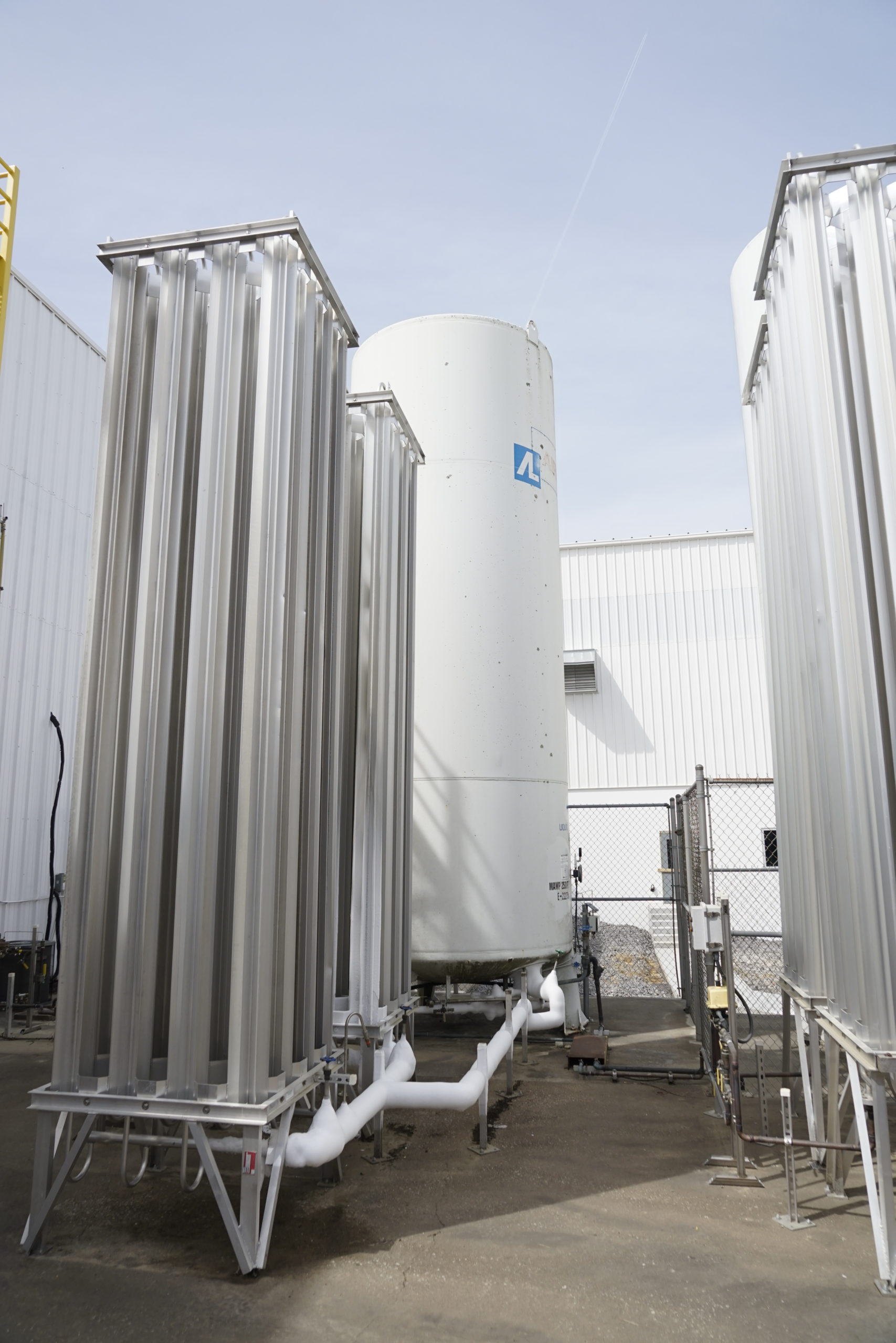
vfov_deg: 73.7
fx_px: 896
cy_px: 672
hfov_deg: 53.1
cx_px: 448
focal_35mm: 24
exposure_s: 1/640
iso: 400
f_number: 9
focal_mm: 24
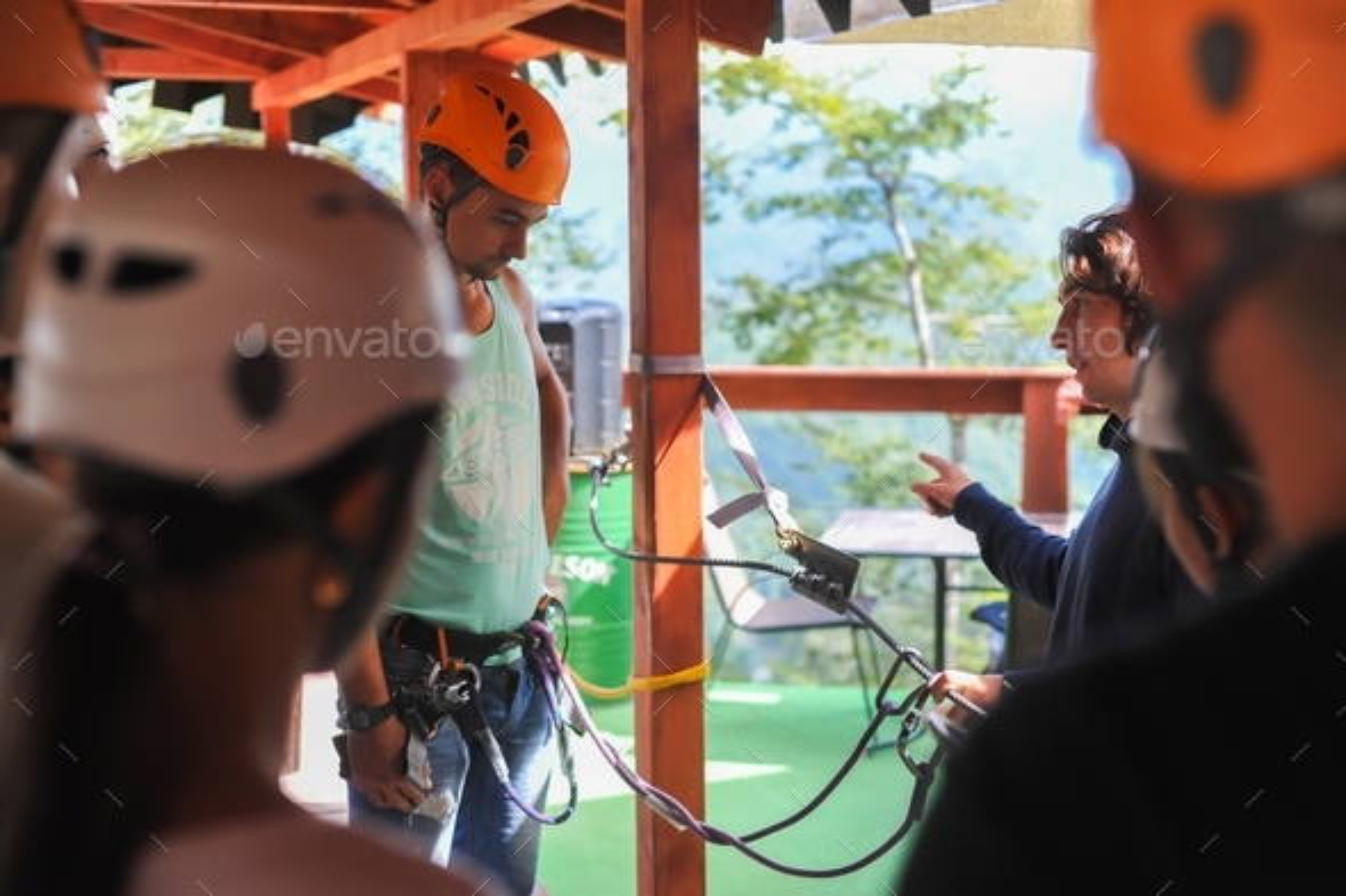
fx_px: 1869
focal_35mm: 50
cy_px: 448
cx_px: 673
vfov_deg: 27.0
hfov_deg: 39.6
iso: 800
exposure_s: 1/400
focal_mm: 50
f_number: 2.8
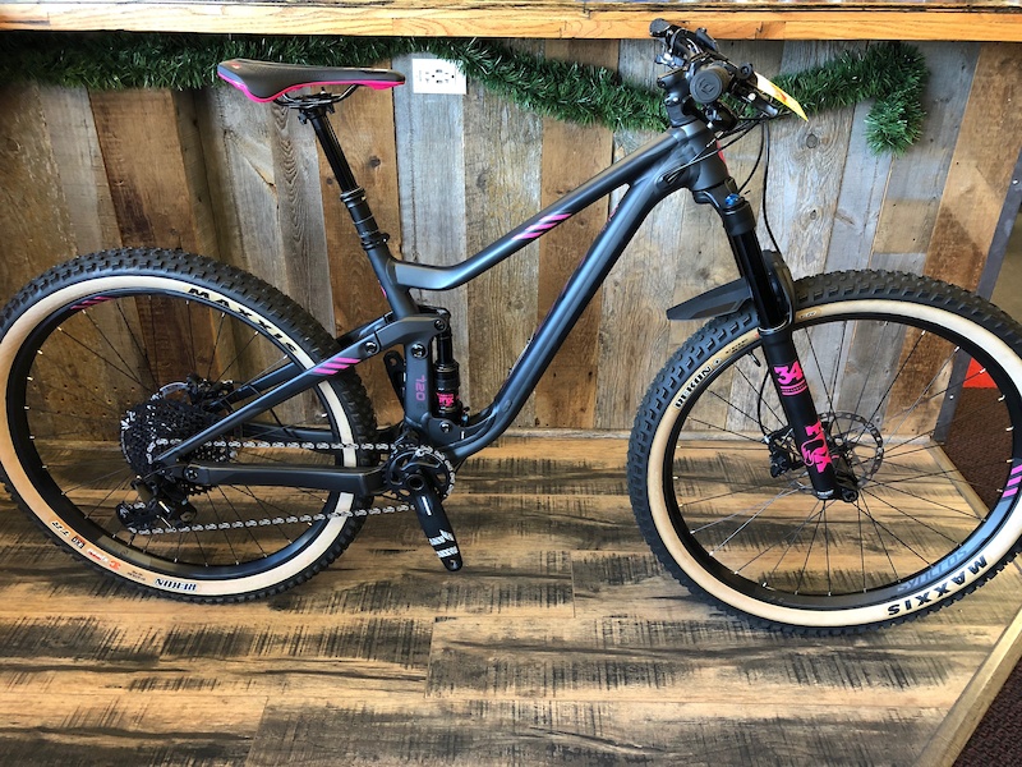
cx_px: 511
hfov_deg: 63.4
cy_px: 384
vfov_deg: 49.7
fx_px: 827
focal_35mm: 28
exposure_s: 1/15
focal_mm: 4
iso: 50
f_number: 1.8
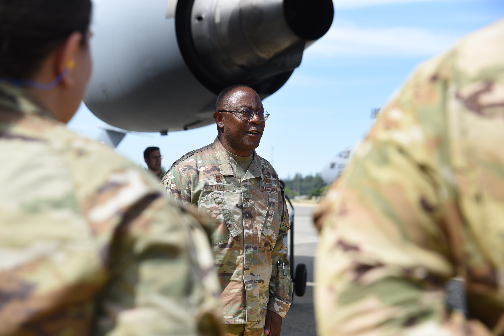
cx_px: 252
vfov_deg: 24.6
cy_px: 168
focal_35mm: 55
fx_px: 770
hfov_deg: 36.2
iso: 320
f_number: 3.2
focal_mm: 55
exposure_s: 1/2000
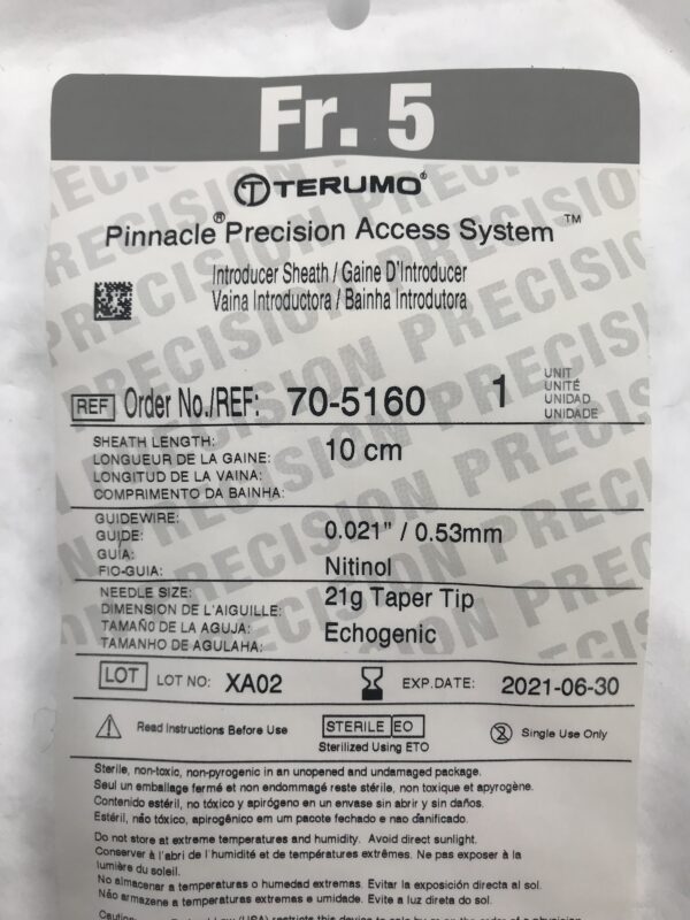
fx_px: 744
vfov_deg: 63.4
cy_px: 460
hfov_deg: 49.7
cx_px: 345
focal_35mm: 28
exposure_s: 1/199
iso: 20
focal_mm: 3.99
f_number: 1.8
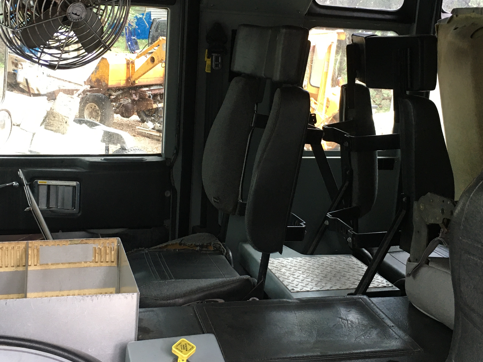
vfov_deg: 32.1
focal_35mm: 45
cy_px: 142
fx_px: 628
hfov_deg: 42.1
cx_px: 228
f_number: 2.2
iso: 40
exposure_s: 1/30
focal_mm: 4.15
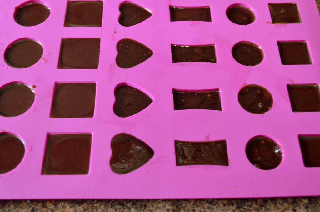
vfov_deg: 30.7
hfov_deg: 45.0
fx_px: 386
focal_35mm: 44
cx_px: 160
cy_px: 106
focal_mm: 29
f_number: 4.5
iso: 3200
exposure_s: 1/30
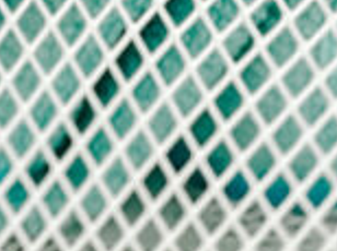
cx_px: -394
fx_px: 4141
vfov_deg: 3.4
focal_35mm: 426
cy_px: -417
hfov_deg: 4.6
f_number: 2.2
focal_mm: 7.5
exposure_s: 1/60
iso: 40
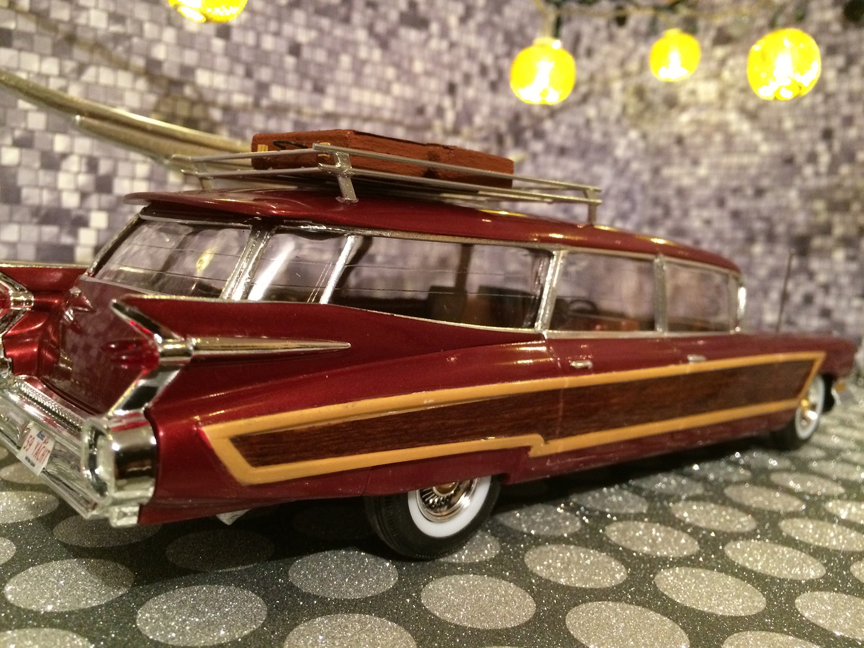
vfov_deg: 48.2
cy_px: 324
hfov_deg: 61.7
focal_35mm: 29
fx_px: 724
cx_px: 432
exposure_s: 1/15
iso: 320
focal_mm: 4.15
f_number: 2.2
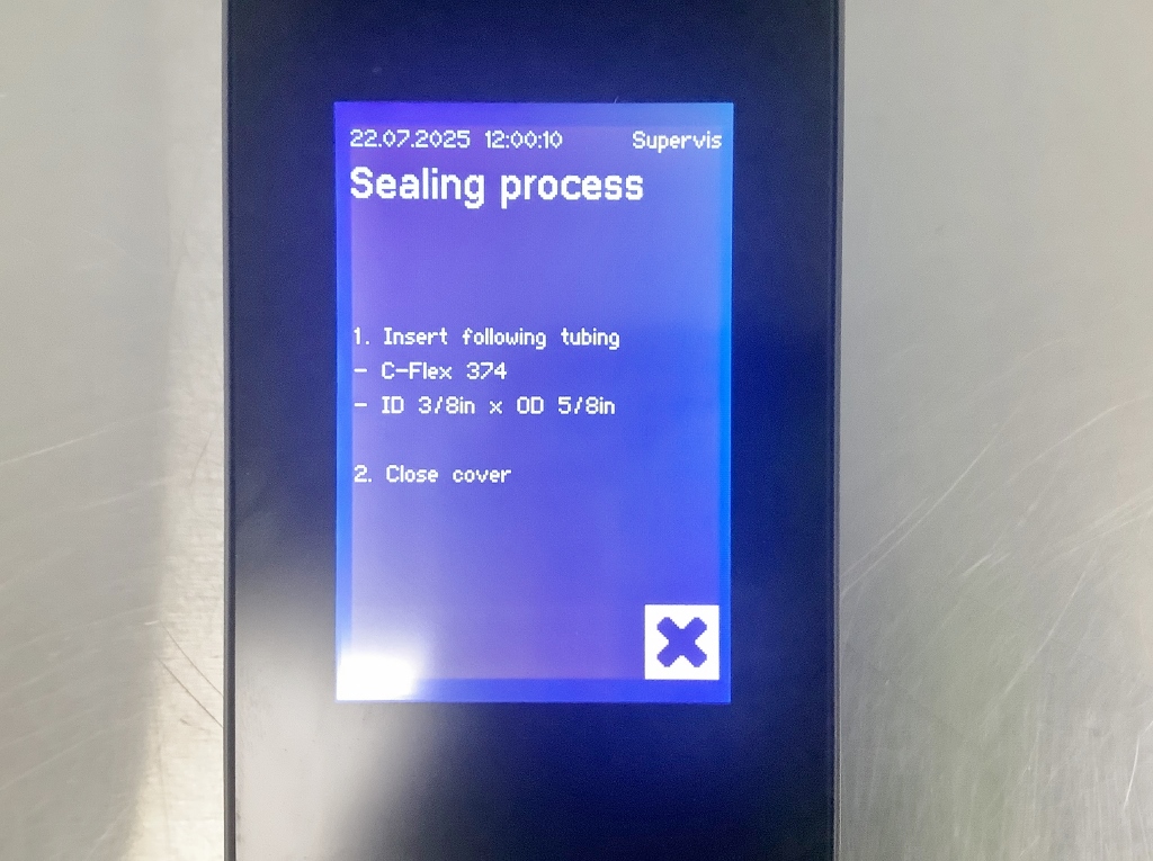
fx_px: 1031
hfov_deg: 58.4
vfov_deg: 45.3
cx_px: 576
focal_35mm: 31
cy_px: 430
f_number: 2.4
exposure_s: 1/60
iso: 250
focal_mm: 3.3
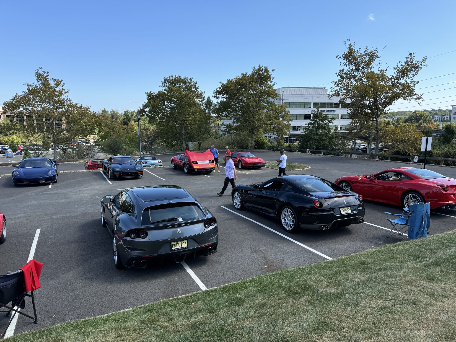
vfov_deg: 56.8
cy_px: 171
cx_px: 228
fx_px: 316
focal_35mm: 24
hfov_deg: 71.6
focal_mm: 6.76
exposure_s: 1/2415
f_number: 1.78
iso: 80
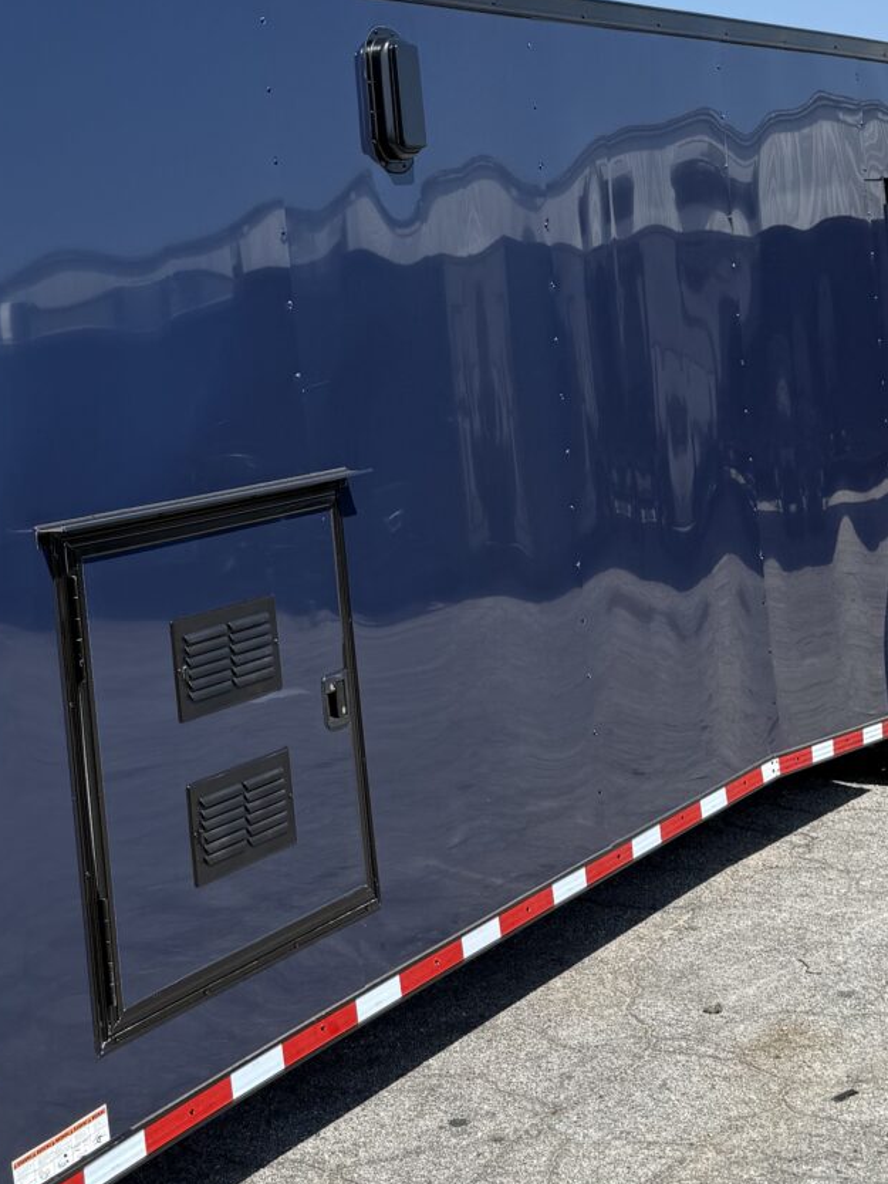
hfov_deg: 24.6
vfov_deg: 32.5
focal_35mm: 59
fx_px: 2018
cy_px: 428
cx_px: 230
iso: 80
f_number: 1.78
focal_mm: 6.76
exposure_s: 1/4167
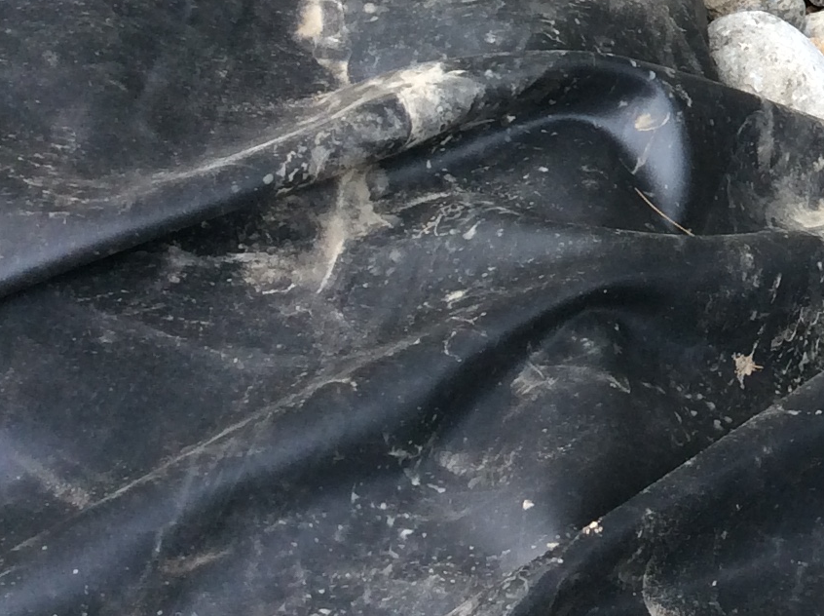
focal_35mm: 98
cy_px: -233
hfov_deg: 18.9
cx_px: 1009
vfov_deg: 14.3
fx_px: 2329
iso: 32
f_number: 2.4
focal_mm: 3.3
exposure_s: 1/120
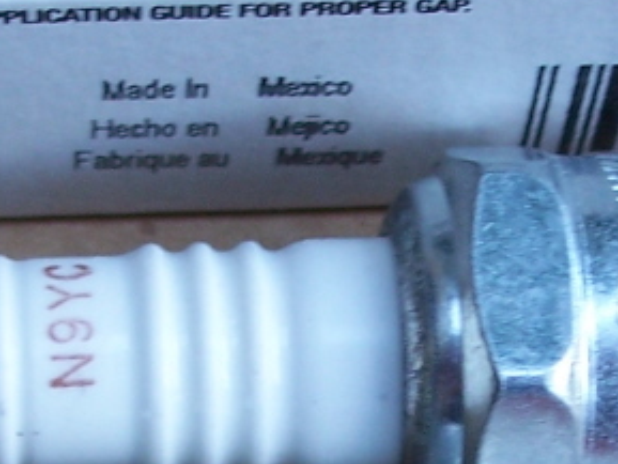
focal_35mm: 205
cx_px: 426
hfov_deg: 9.6
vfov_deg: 7.2
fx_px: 3661
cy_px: 550
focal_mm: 7.8
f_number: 2.8
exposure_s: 1/30
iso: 80
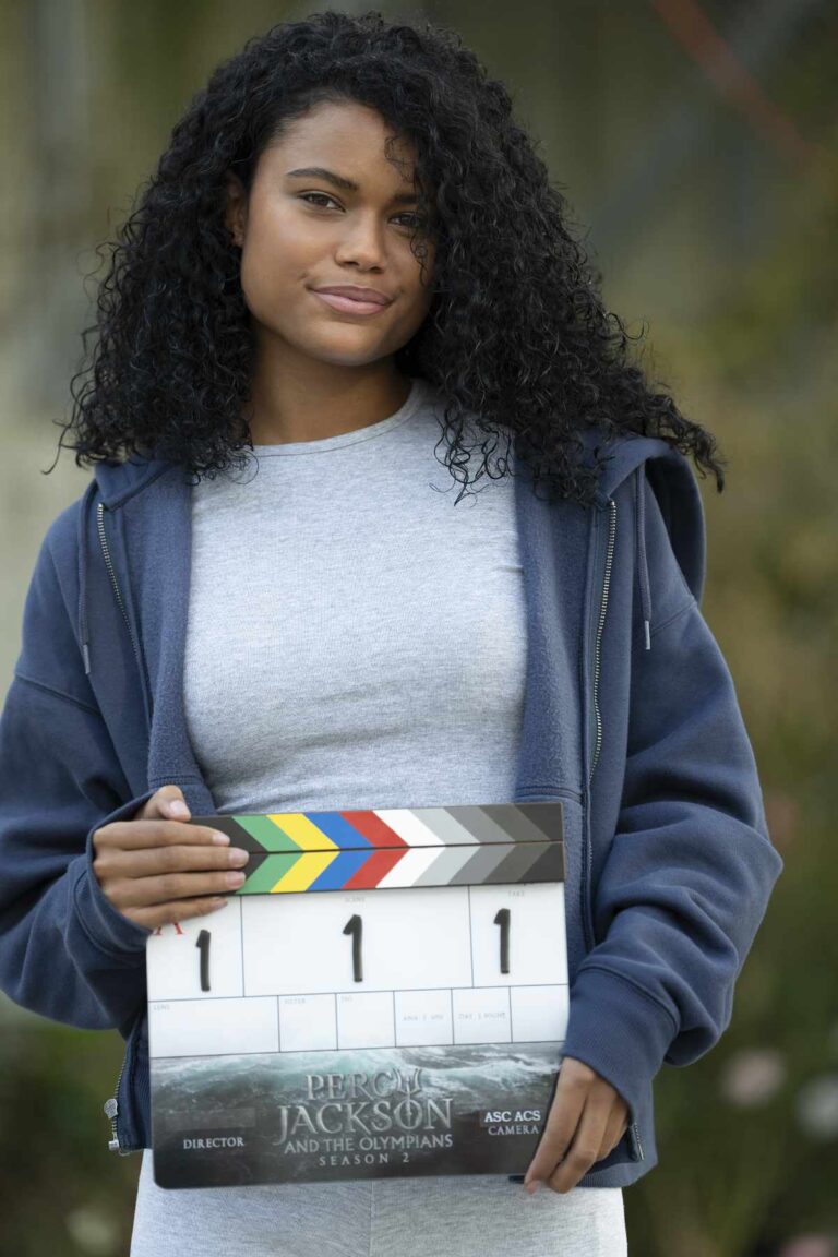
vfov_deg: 12.8
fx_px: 5586
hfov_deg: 8.6
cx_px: 419
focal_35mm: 160
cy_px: 628
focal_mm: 160
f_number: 2.8
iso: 250
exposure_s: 1/400
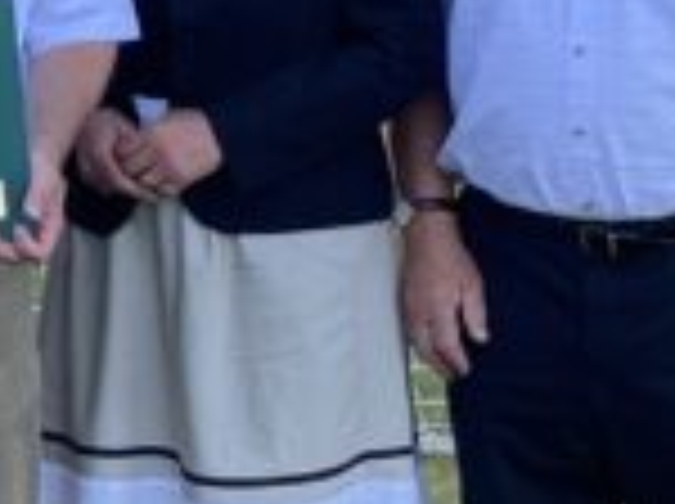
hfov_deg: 10.8
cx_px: -310
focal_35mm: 178
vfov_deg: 8.3
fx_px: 3465
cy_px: 99
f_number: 1.8
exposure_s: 1/163
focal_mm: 4.25
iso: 32
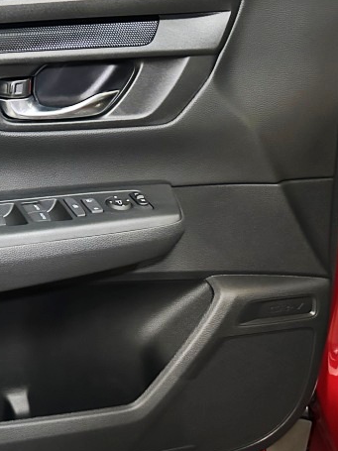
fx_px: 703
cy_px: 233
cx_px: -103
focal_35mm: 54
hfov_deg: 23.8
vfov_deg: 35.5
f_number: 1.78
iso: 1000
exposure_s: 1/40
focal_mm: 6.86
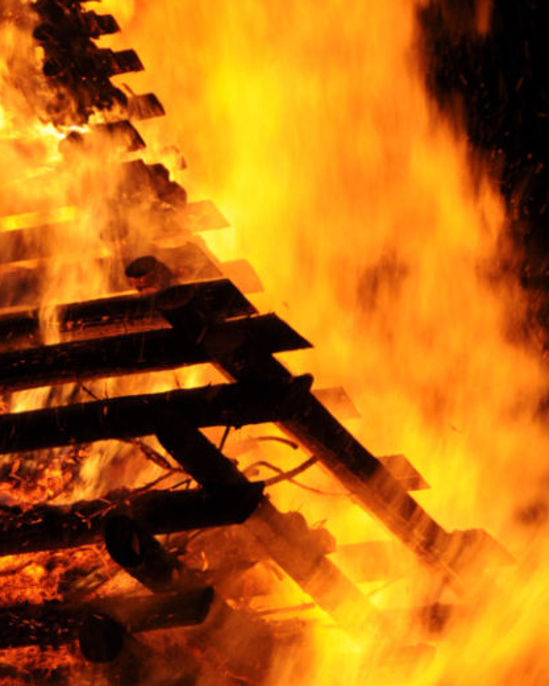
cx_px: -61
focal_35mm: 340
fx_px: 6903
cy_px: 394
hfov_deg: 4.5
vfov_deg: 5.7
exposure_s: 1/100
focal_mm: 82
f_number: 5
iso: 200
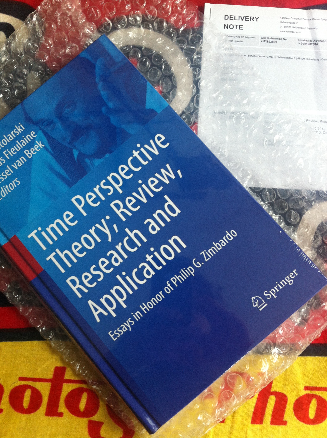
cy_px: 219
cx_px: 164
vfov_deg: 52.7
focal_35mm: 35
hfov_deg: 40.6
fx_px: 442
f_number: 2.8
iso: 80
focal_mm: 3.85
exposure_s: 1/30
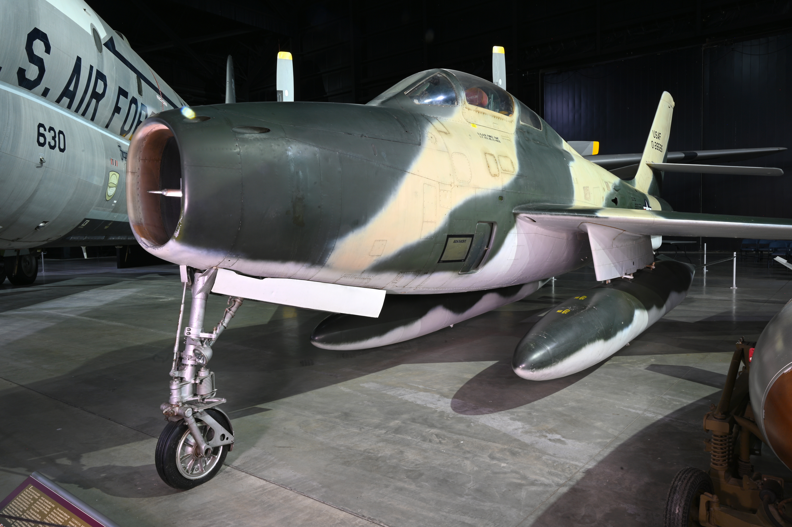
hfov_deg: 66.4
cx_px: 396
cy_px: 264
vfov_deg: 47.1
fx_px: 605
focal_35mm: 28
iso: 100
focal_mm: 27.5
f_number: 22
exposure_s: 8
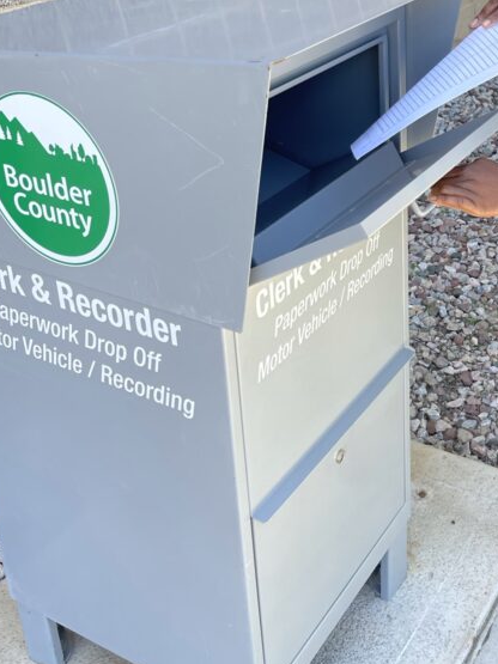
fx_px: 921
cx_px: 387
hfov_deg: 29.7
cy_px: 152
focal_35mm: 48
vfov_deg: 38.5
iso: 32
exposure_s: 1/413
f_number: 1.6
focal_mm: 4.2
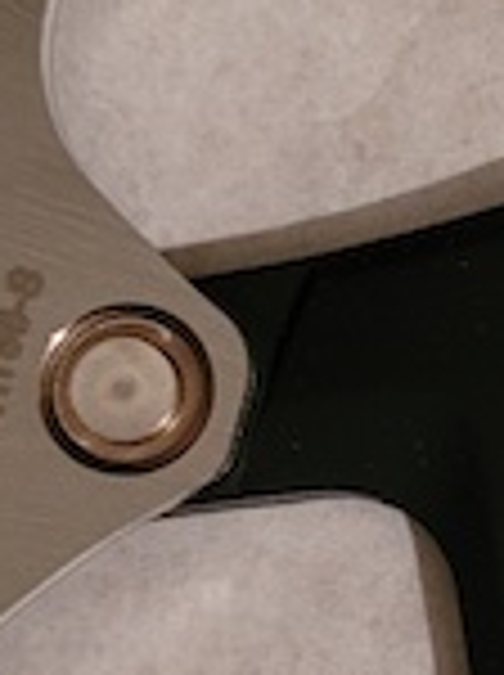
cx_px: 1040
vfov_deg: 14.1
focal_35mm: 139
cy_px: 562
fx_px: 2706
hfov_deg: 9.8
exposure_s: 1/30
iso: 500
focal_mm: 5.4
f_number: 1.8
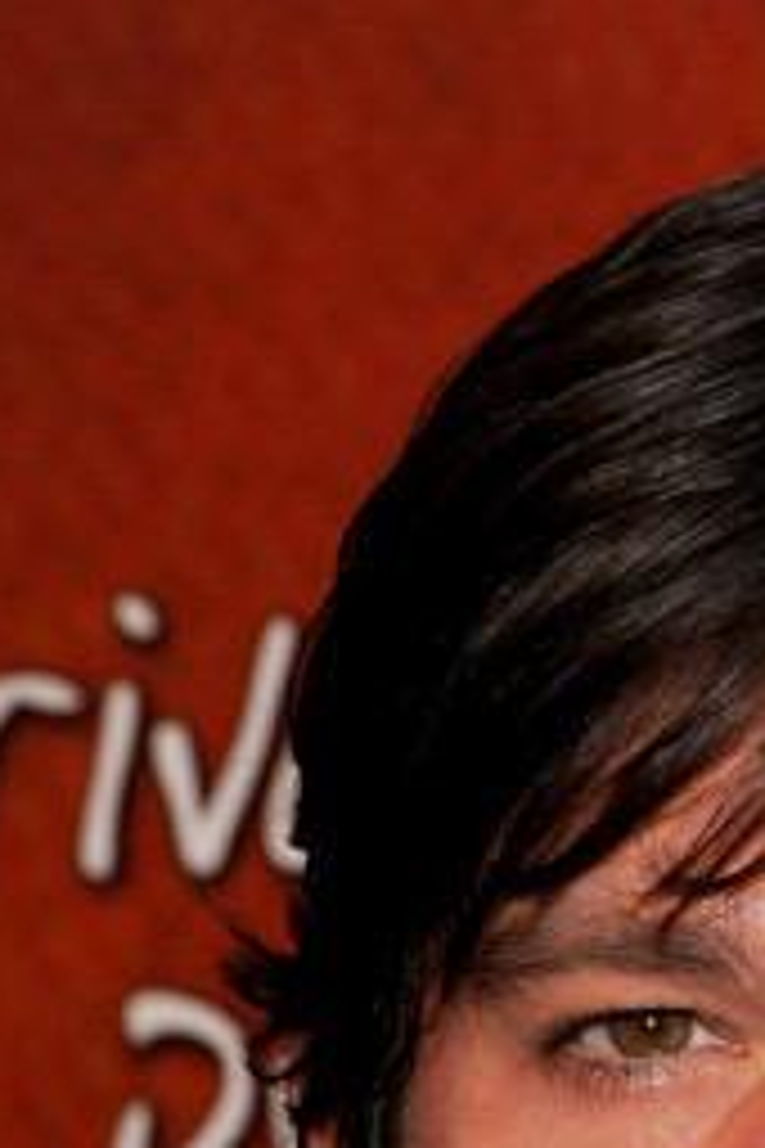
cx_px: 920
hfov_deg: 4.6
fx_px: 9434
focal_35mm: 296
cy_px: 1414
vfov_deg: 6.9
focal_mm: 120
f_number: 7.1
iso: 400
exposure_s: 1/160
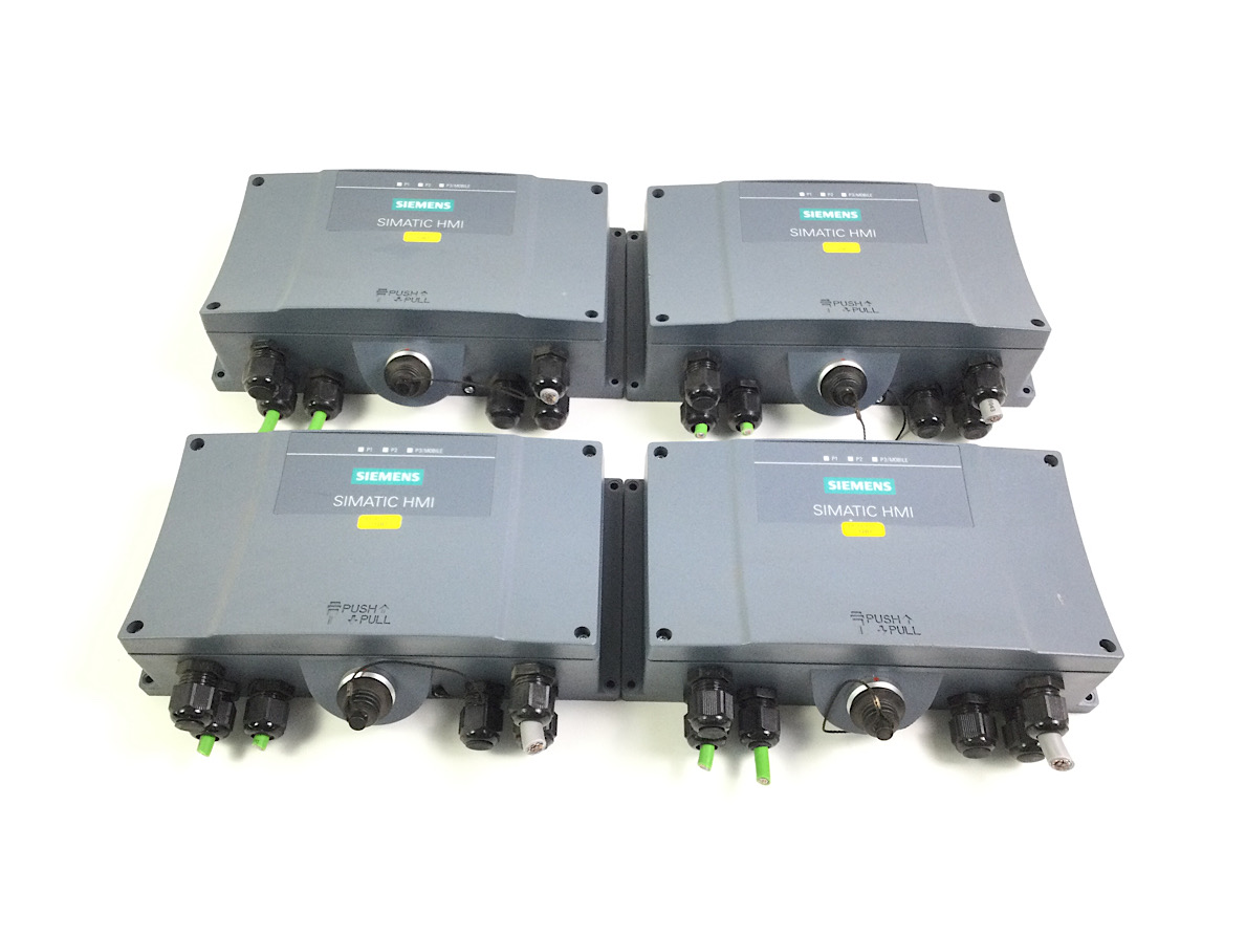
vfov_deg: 45.4
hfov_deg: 58.3
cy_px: 468
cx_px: 623
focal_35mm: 31
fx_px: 1116
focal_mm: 3.3
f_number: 2.4
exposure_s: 1/33
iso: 80
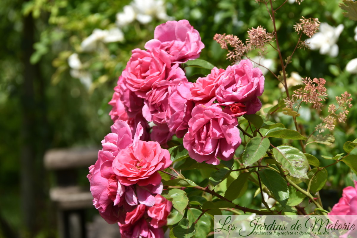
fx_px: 2157
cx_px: 178
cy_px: 119
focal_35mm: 218
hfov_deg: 9.5
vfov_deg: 6.3
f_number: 8
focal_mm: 145
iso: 100
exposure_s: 1/400
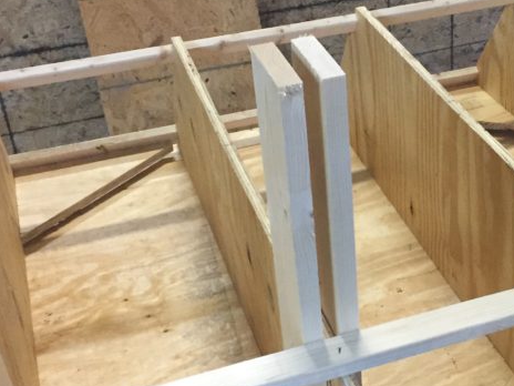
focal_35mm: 64
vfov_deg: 22.9
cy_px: 197
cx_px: 405
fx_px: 950
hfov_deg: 29.6
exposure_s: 1/30
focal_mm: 4.15
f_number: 2.2
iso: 250
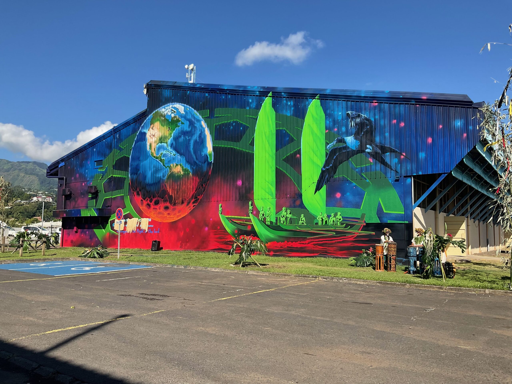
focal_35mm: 29
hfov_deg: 61.7
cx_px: 256
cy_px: 192
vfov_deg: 48.2
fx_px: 429
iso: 16
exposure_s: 1/1534
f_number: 1.8
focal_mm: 3
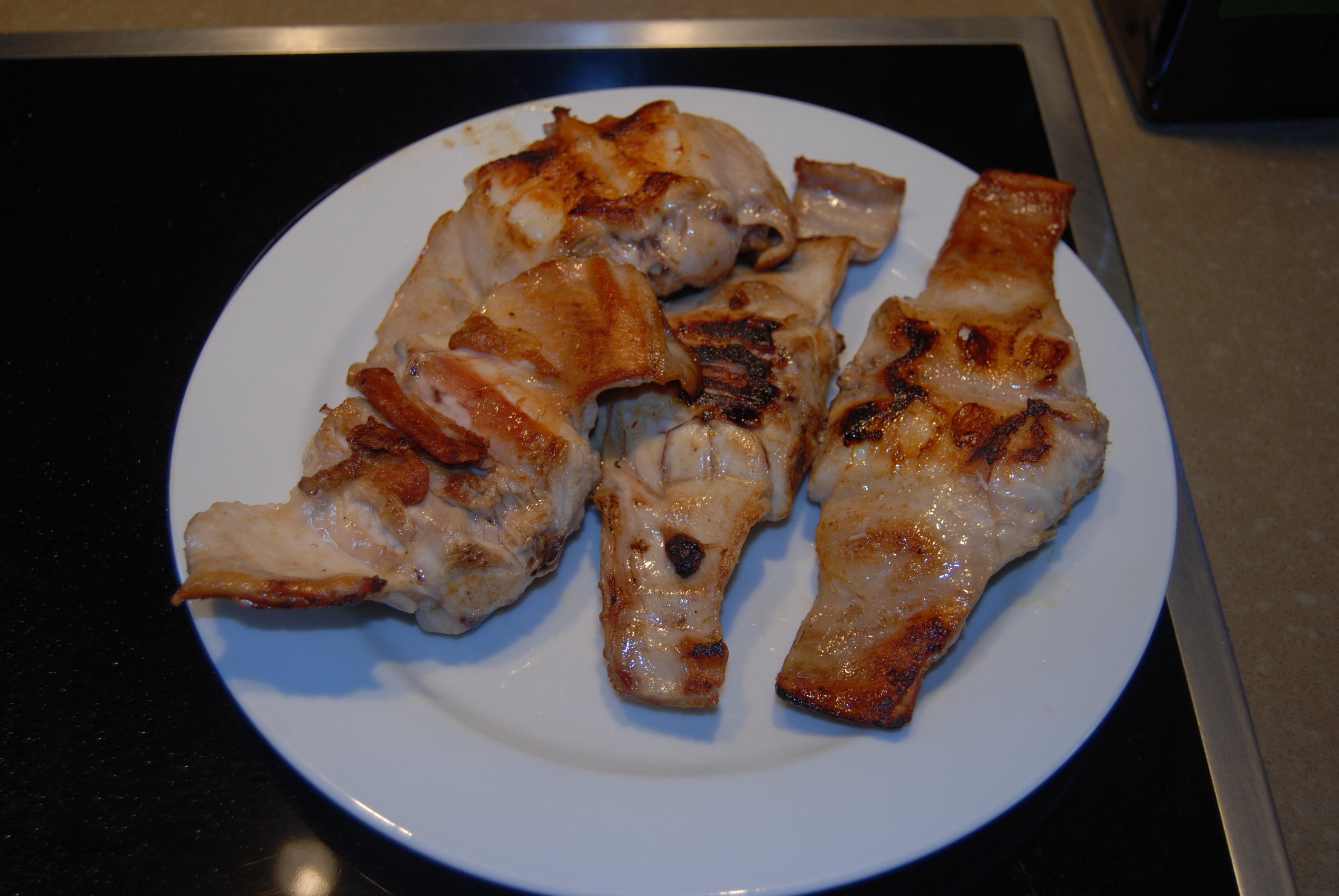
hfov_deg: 43.6
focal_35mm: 45
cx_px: 670
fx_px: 1676
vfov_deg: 29.9
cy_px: 448
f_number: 4.2
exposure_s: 1/60
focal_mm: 30
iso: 100
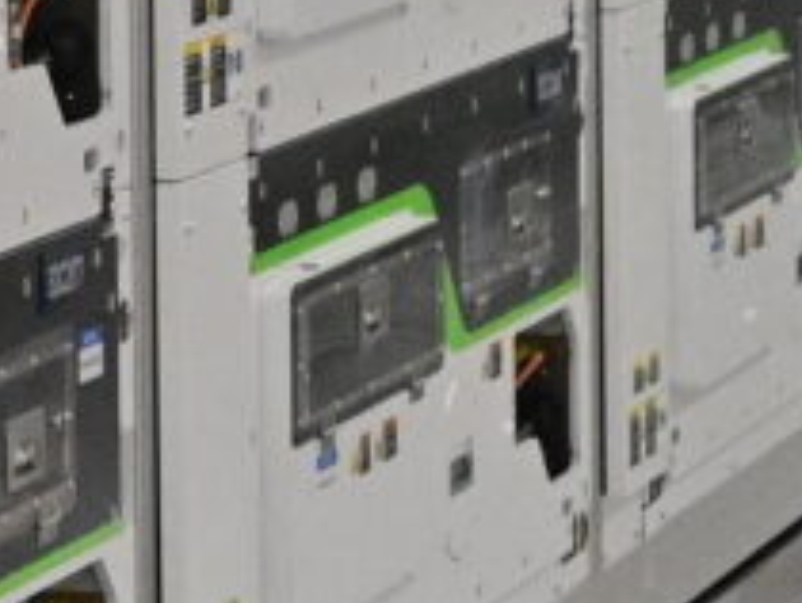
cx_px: 206
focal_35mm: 330
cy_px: -361
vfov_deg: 4.5
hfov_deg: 6.0
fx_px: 7654
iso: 10000
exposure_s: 1/800
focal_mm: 47
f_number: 8
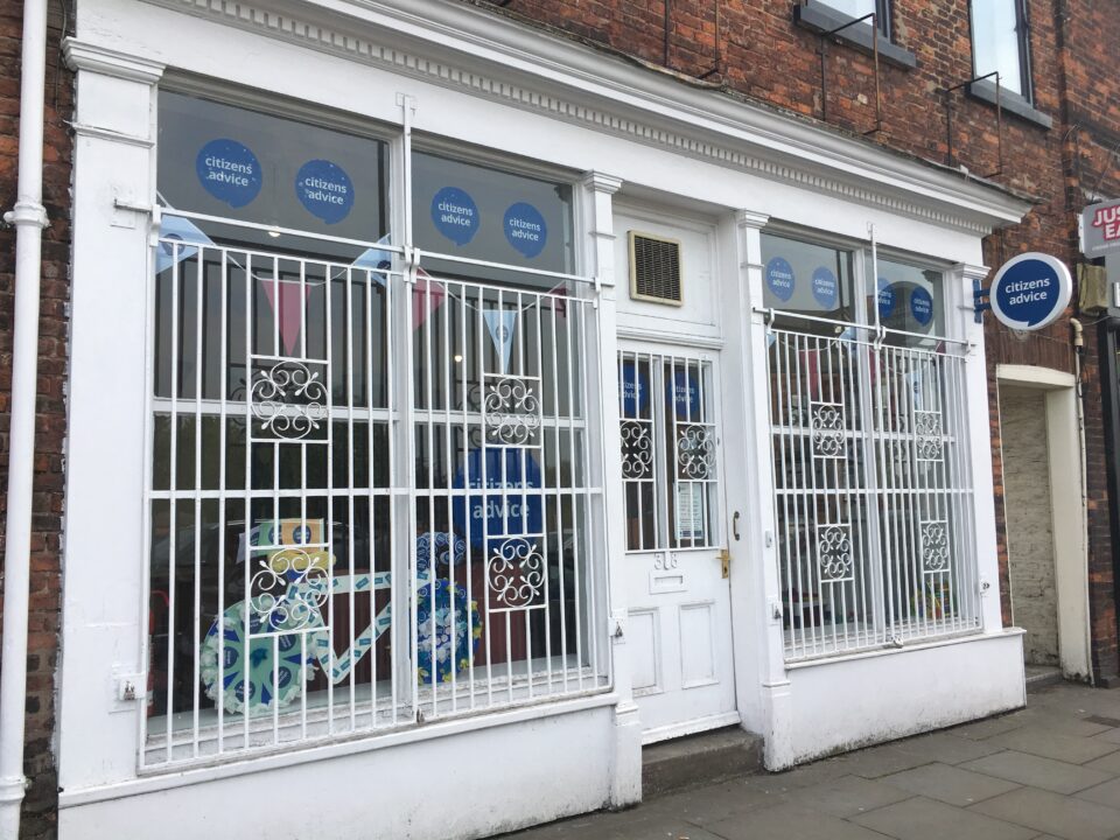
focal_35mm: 29
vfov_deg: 48.2
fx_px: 938
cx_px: 560
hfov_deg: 61.7
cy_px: 420
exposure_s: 1/466
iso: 25
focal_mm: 4.15
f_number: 2.2
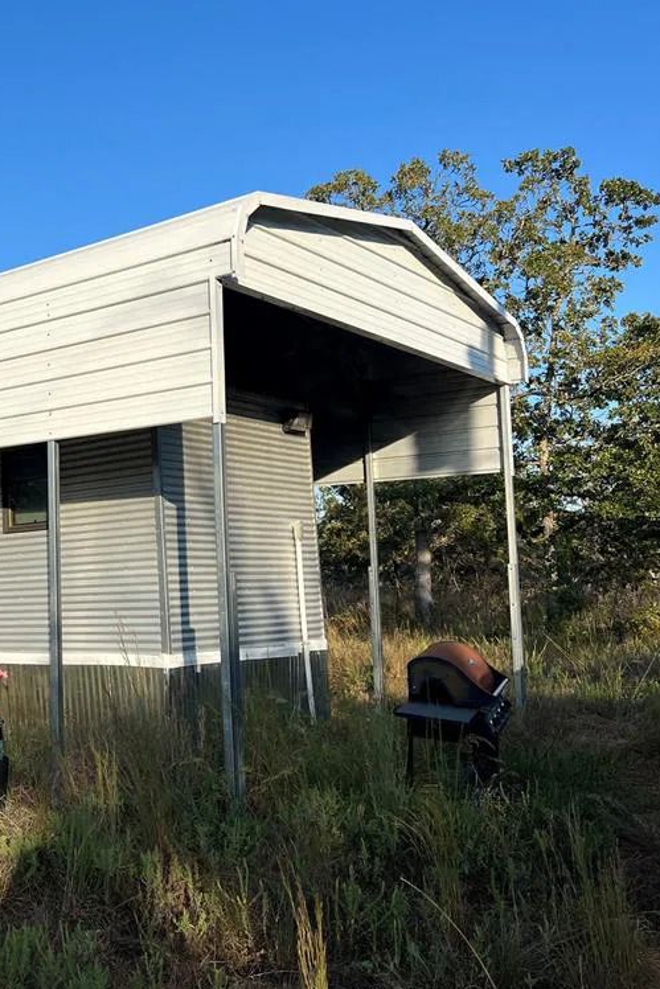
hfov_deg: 33.4
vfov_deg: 51.9
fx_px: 1017
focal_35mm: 37
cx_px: 24
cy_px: 487
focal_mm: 5.7
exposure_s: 1/3571
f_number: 1.5
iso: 50
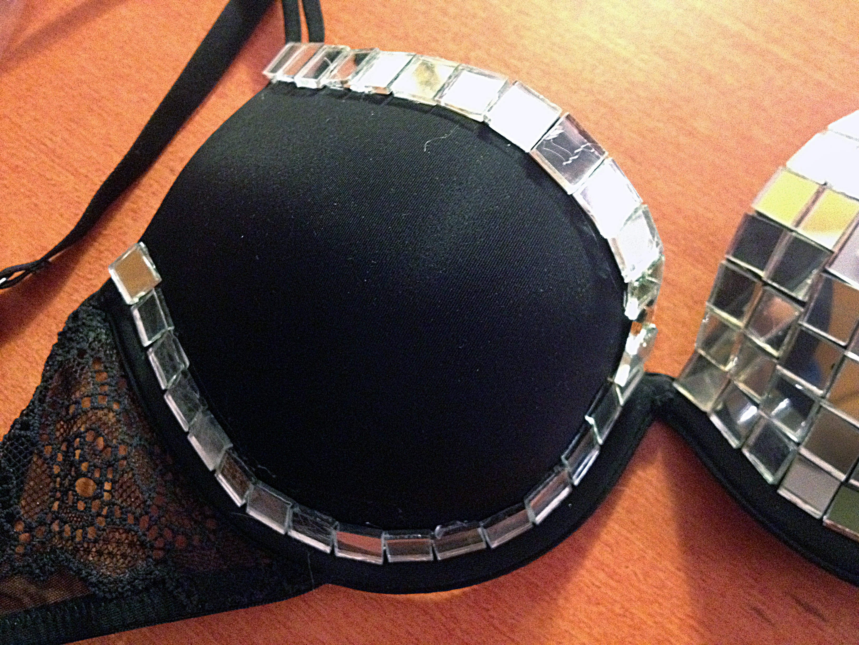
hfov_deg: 52.6
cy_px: 322
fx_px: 869
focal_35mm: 35
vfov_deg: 40.7
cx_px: 430
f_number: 2.4
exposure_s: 1/15
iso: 800
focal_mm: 4.28
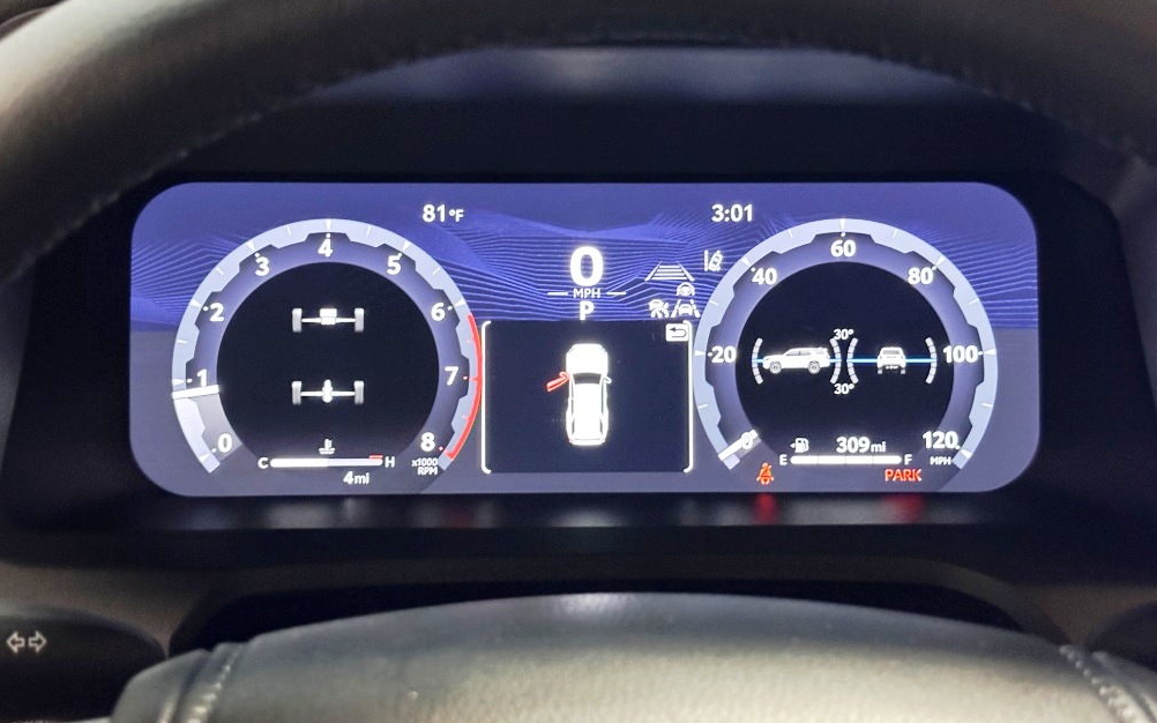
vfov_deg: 24.8
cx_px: 589
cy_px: 321
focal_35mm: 52
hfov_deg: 38.9
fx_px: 1639
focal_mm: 6.86
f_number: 1.78
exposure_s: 1/30
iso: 640
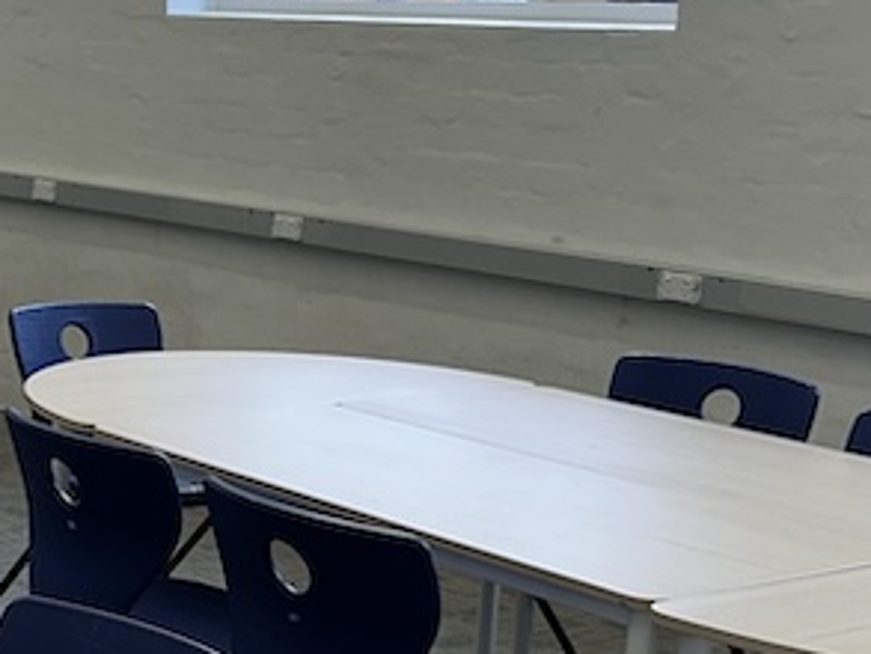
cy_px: 297
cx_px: -146
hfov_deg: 22.2
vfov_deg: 18.0
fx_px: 2064
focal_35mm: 82
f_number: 1.78
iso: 64
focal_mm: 6.86
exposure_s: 1/224
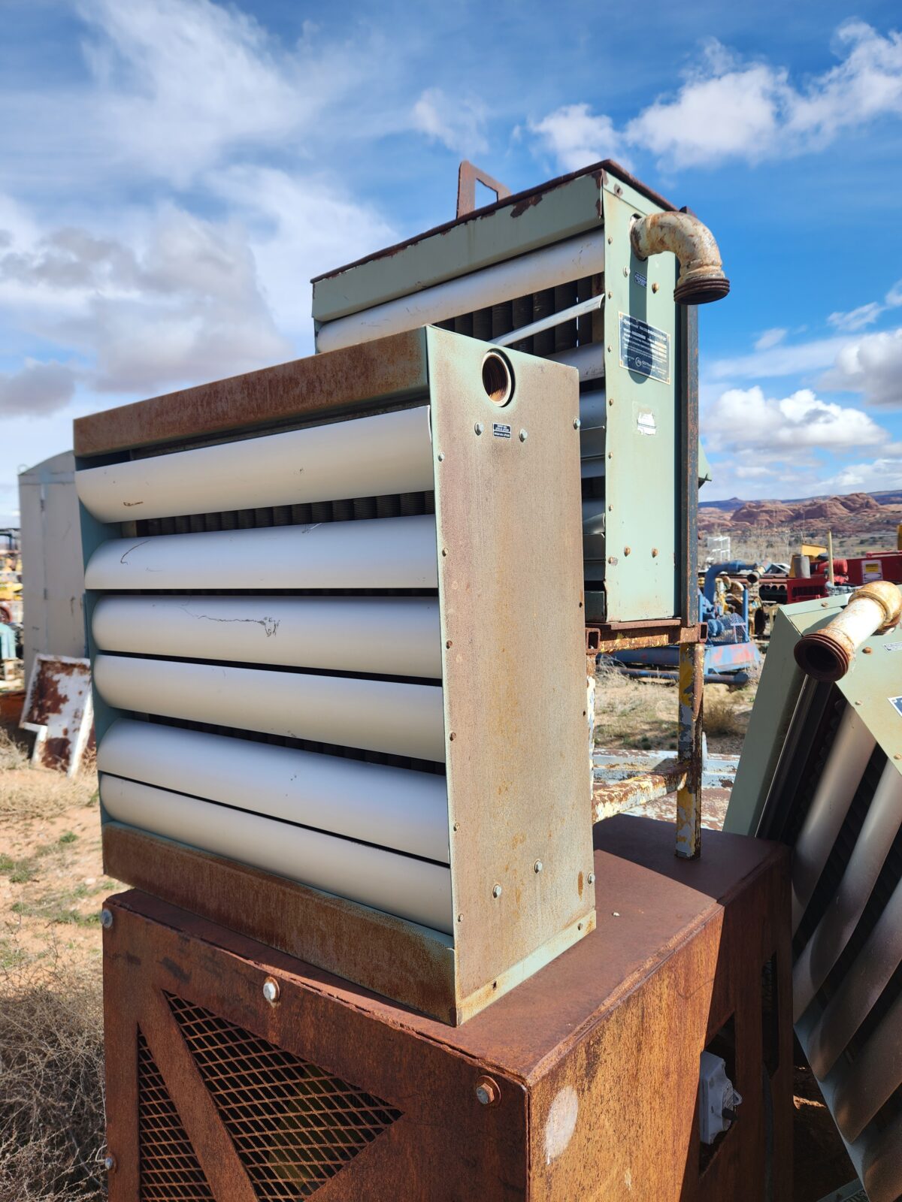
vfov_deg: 73.9
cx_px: 451
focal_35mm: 23
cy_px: 601
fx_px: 799
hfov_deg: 58.9
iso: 20
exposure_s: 1/1339
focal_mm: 5.4
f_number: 1.8
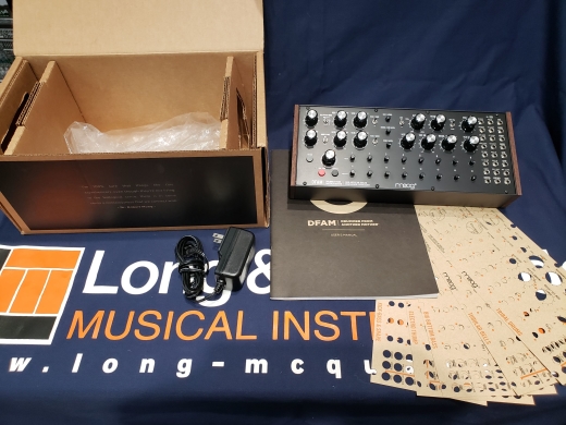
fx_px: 425
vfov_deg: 53.1
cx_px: 283
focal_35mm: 26
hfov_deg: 67.3
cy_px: 212
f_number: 2.4
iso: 320
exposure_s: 1/60
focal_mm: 4.3
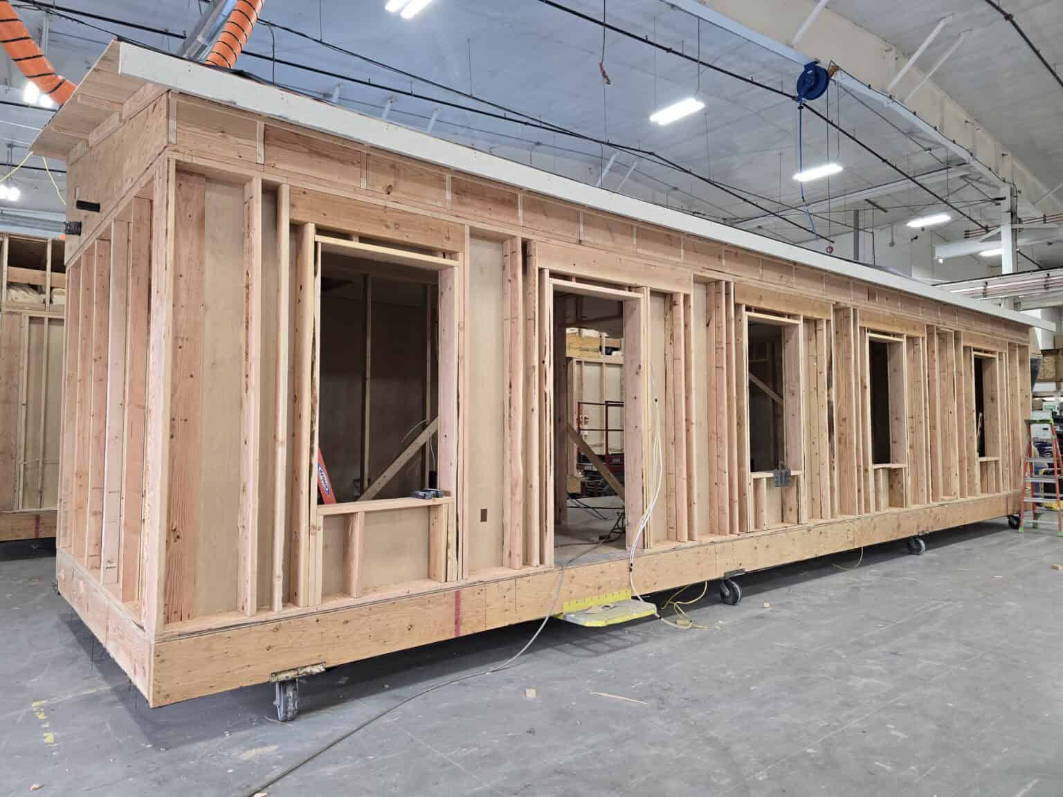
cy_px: 398
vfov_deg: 58.9
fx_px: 706
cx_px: 532
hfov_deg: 73.9
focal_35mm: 23
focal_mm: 6.3
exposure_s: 1/120
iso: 125
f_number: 1.7
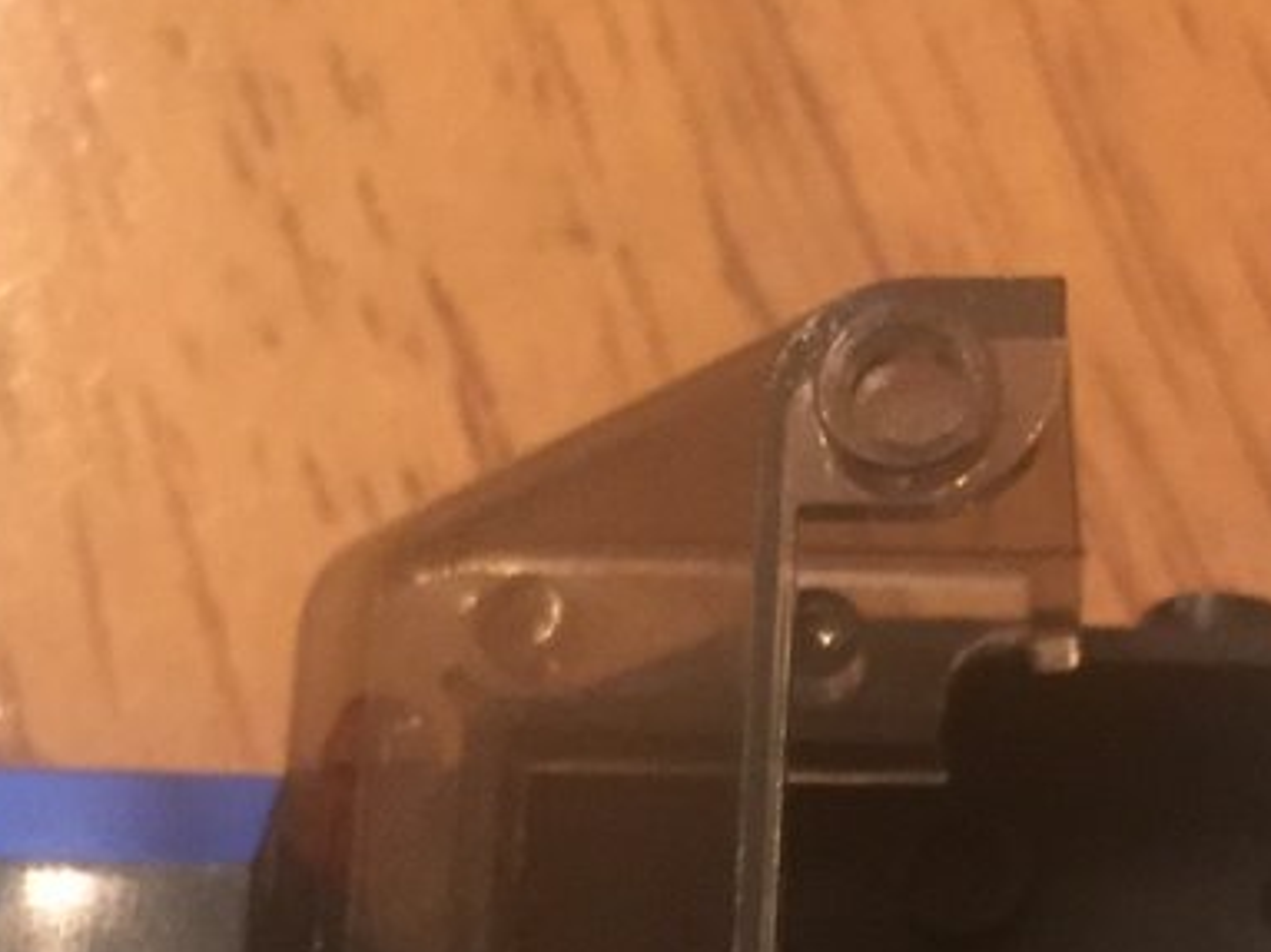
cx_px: 856
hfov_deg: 18.0
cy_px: 1115
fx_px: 4001
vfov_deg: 13.2
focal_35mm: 109
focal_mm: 4.15
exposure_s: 1/15
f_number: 2.2
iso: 250
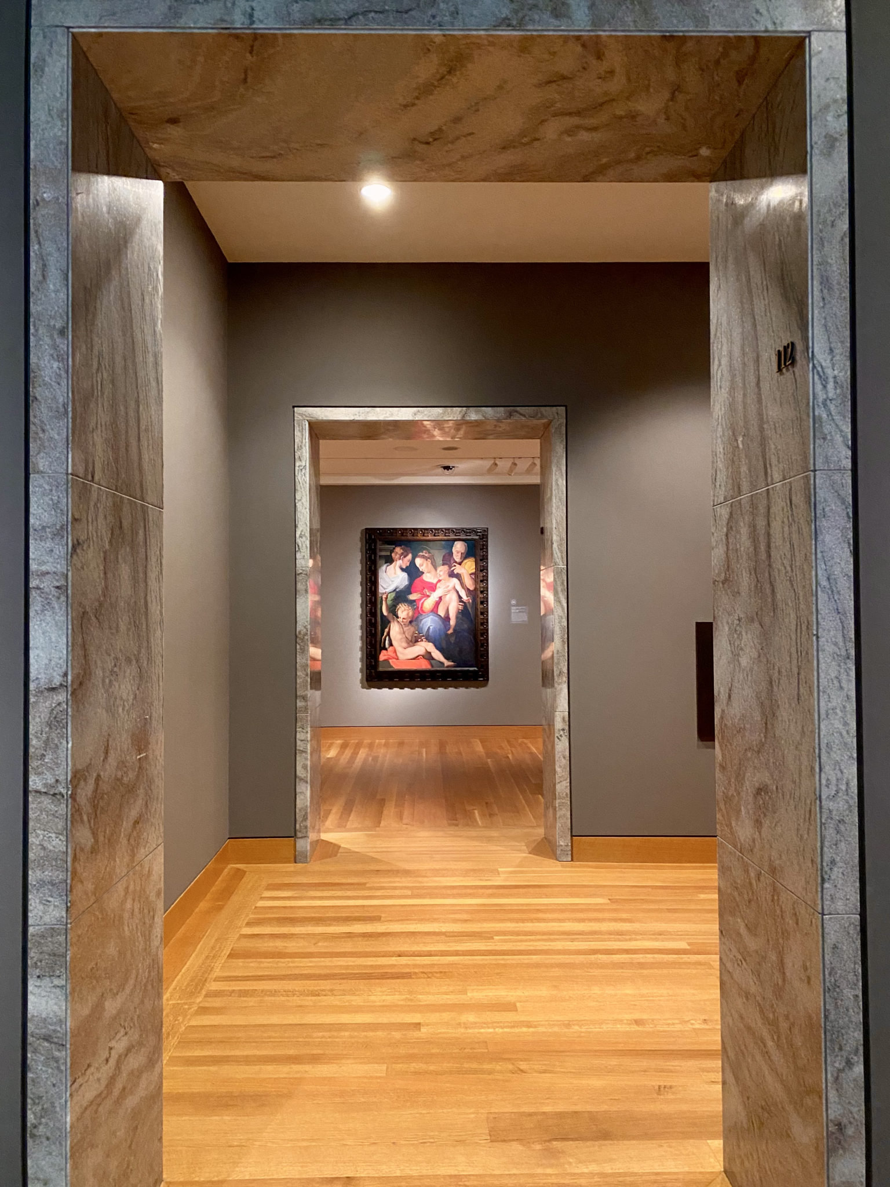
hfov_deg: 53.1
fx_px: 891
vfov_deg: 67.3
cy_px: 594
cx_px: 445
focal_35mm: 26
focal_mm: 4.25
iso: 800
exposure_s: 1/30
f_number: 1.8
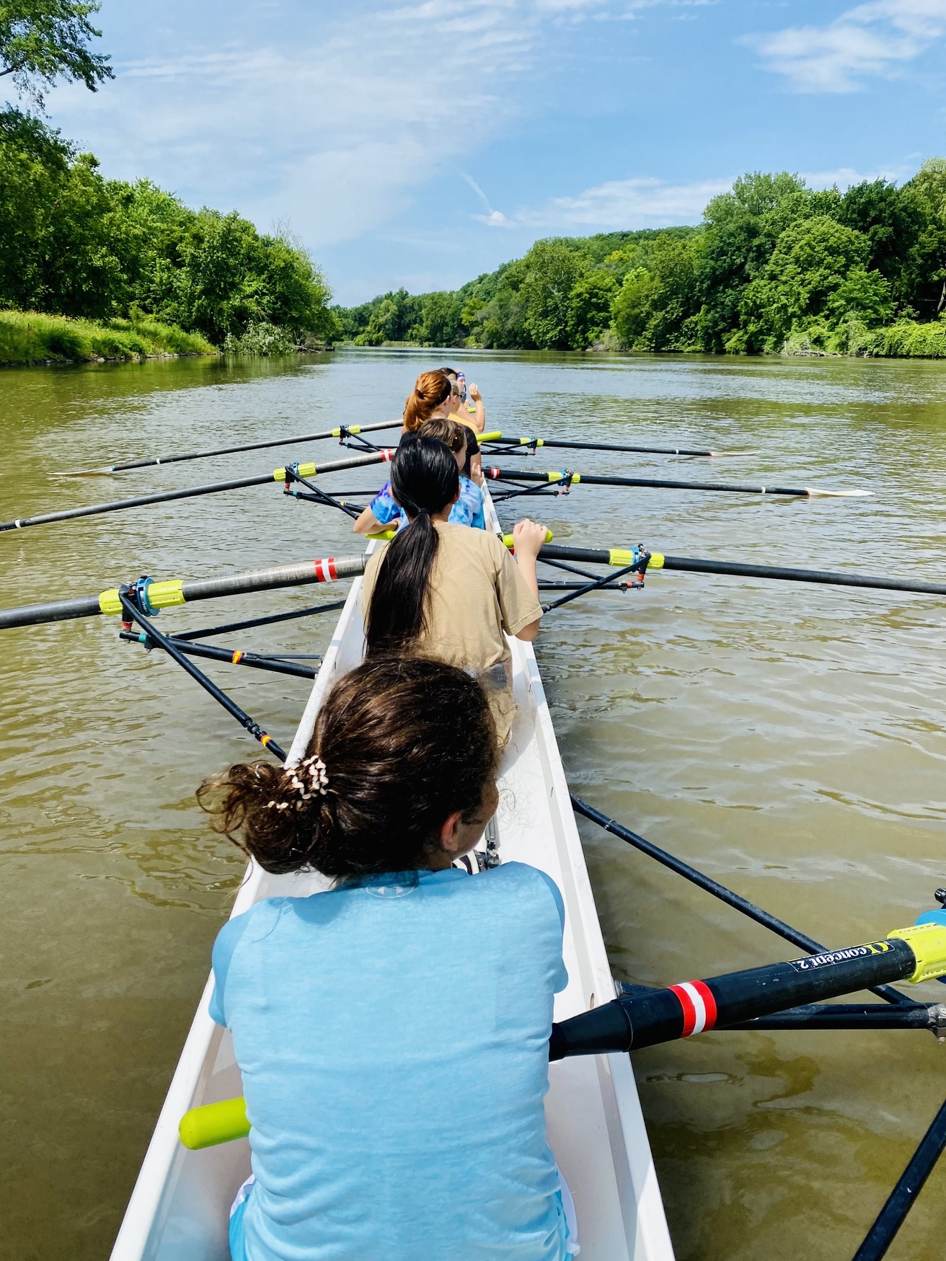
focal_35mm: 26
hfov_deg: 53.1
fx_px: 947
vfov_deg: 67.3
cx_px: 473
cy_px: 630
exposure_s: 1/3984
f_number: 1.8
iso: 32
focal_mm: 4.25
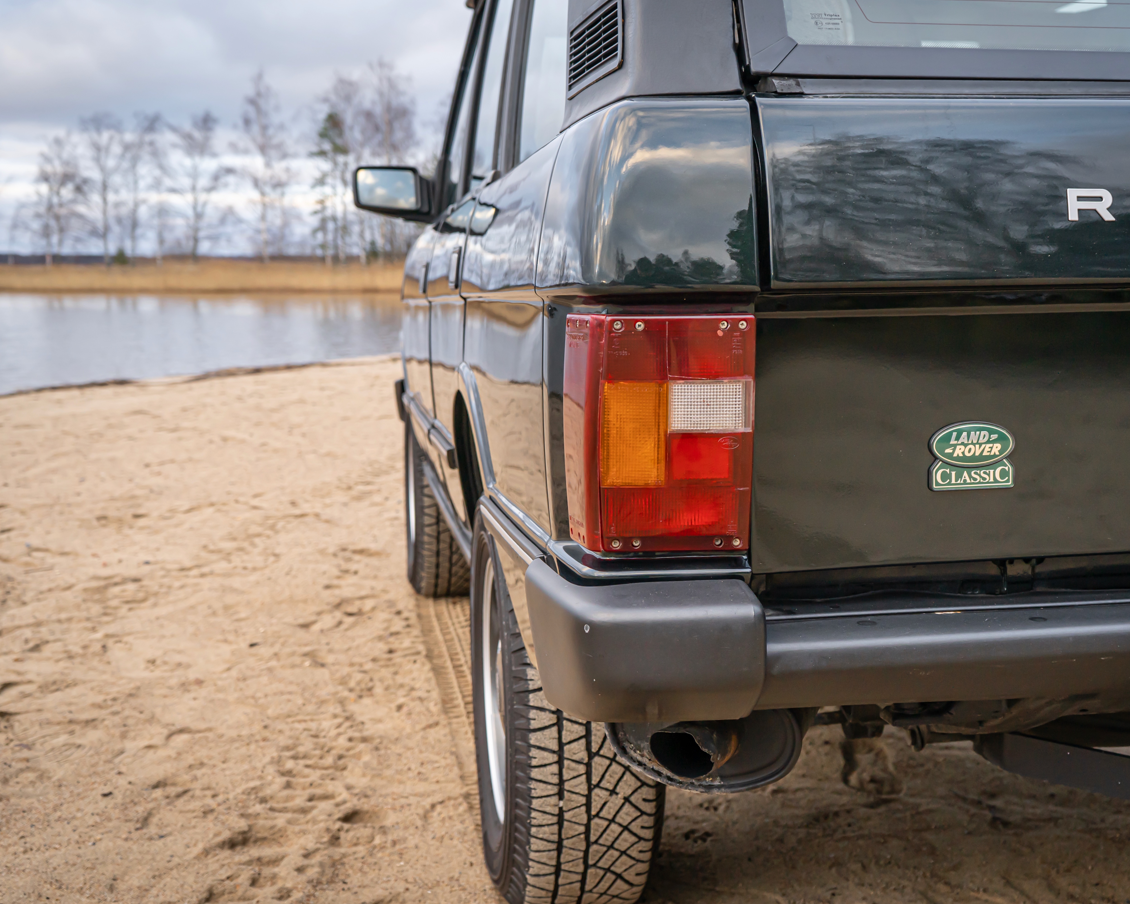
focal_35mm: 43
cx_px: 630
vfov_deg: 34.9
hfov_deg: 42.8
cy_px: 450
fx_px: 1438
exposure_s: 1/200
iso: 500
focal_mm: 38
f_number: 5.6
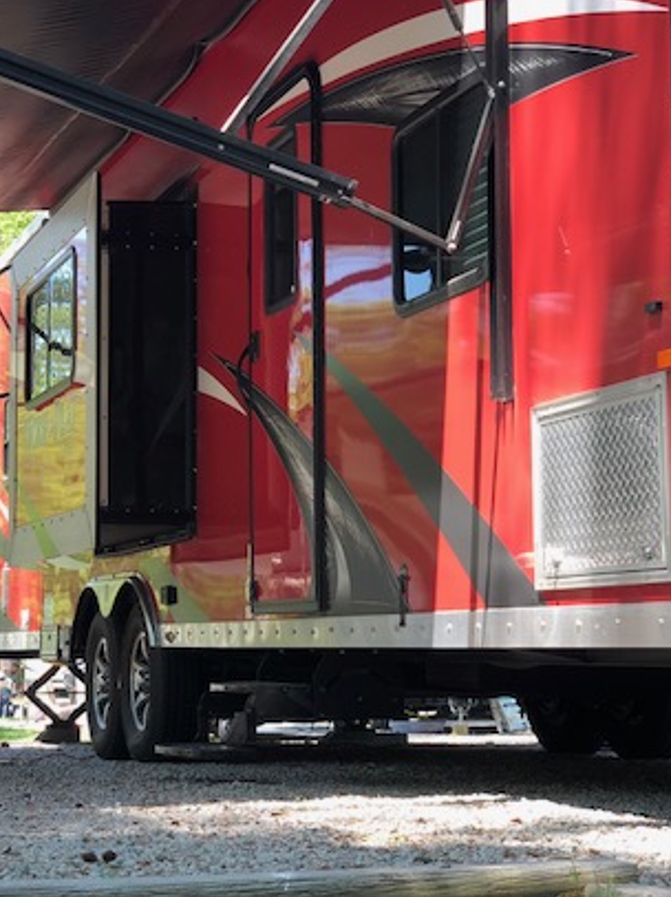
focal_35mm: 82
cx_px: 185
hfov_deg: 17.9
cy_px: 411
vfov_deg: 23.8
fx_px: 2122
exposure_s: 1/120
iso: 25
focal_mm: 6
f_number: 2.4
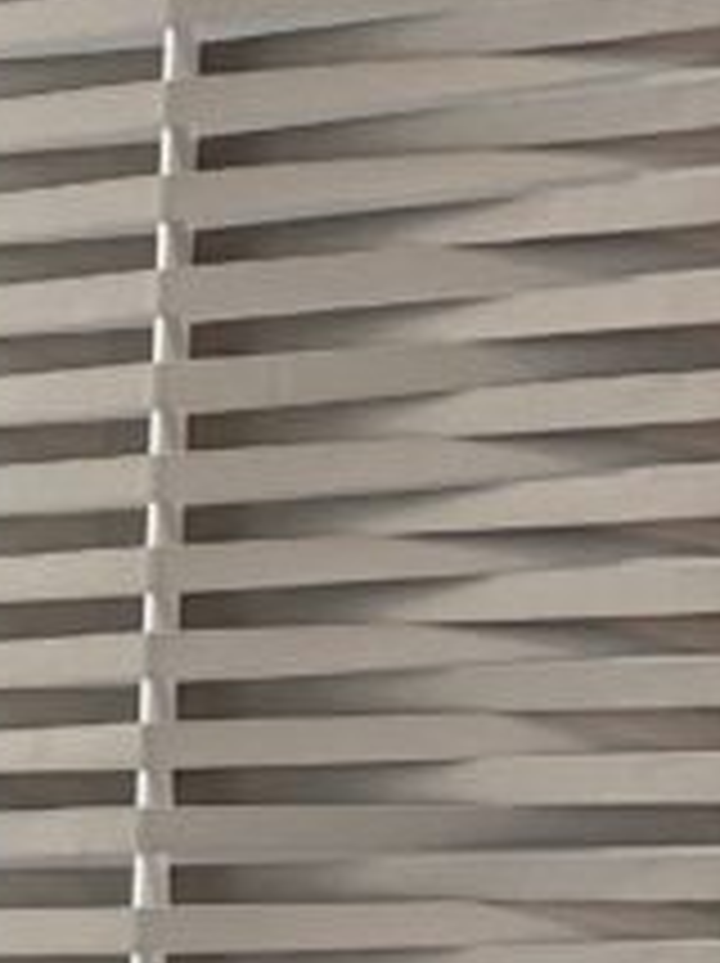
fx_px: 6919
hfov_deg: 5.7
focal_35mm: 249
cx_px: -999
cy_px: 1764
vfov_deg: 7.7
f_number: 2
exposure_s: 1/100
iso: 25
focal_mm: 6
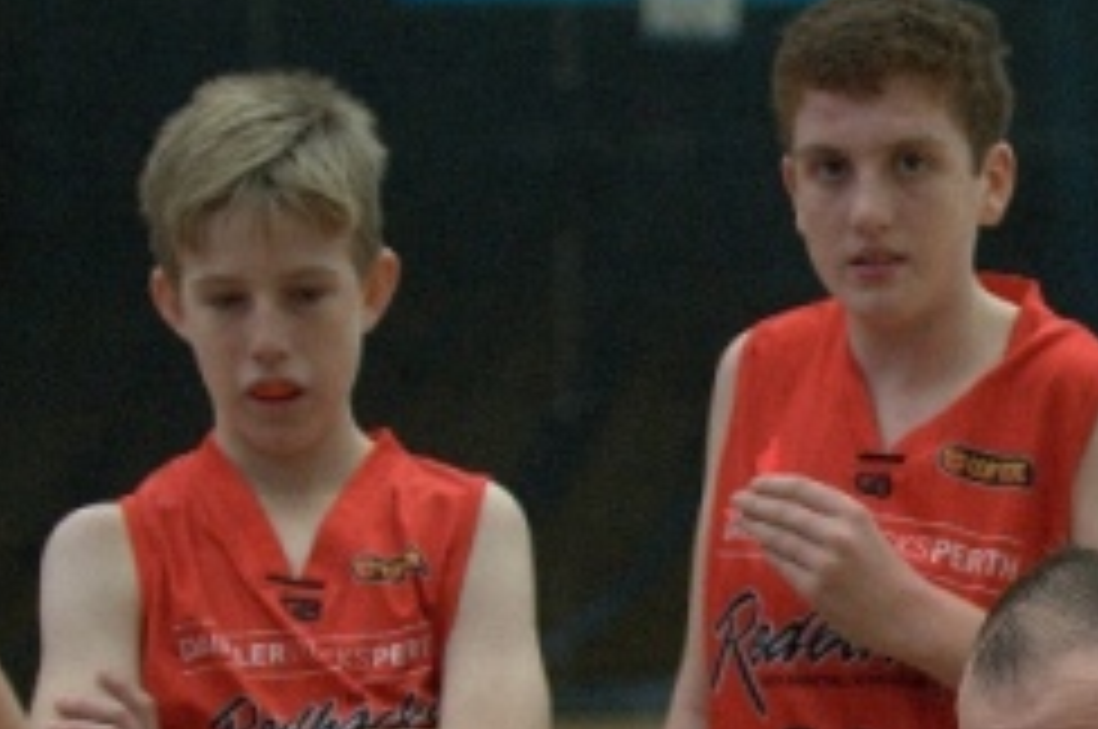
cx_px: 1188
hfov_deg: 9.3
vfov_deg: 6.2
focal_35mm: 220
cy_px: 968
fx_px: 6701
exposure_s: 1/1000
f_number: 2.8
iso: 3200
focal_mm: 70
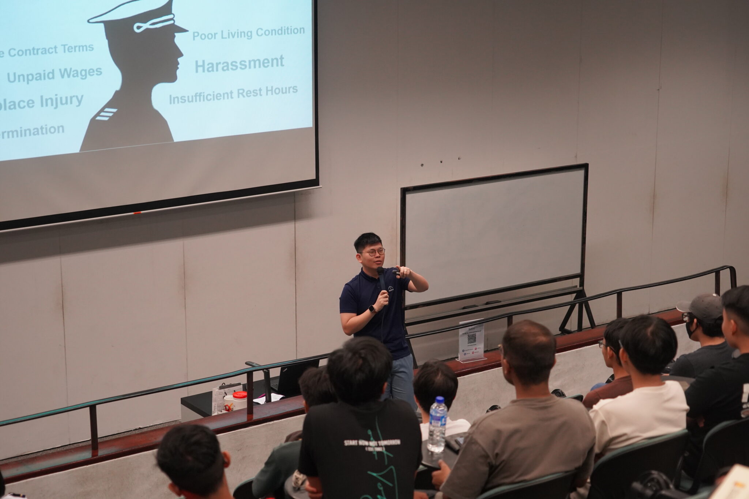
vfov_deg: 19.7
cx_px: 374
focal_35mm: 69
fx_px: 1435
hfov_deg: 29.2
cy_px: 250
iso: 4000
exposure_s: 1/160
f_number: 5
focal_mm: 69
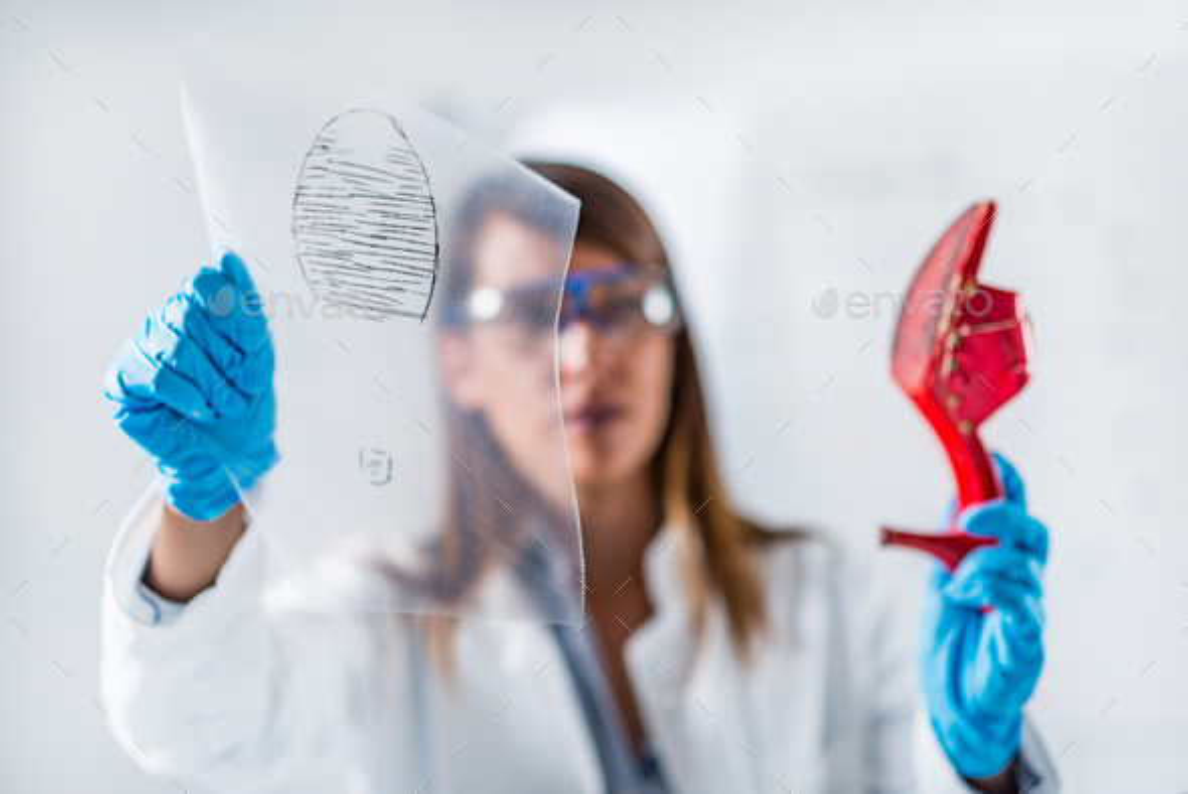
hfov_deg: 23.9
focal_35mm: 85
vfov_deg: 16.1
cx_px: 594
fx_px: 2806
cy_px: 397
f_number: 2
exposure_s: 1/200
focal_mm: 85
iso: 100
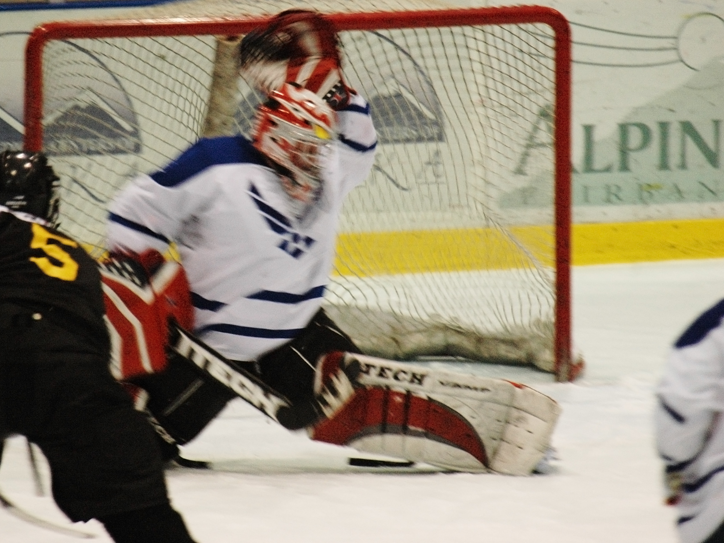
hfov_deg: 3.0
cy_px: 272
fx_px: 13618
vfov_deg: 2.3
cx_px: 315
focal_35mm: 651
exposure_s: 1/80
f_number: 5.6
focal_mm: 400
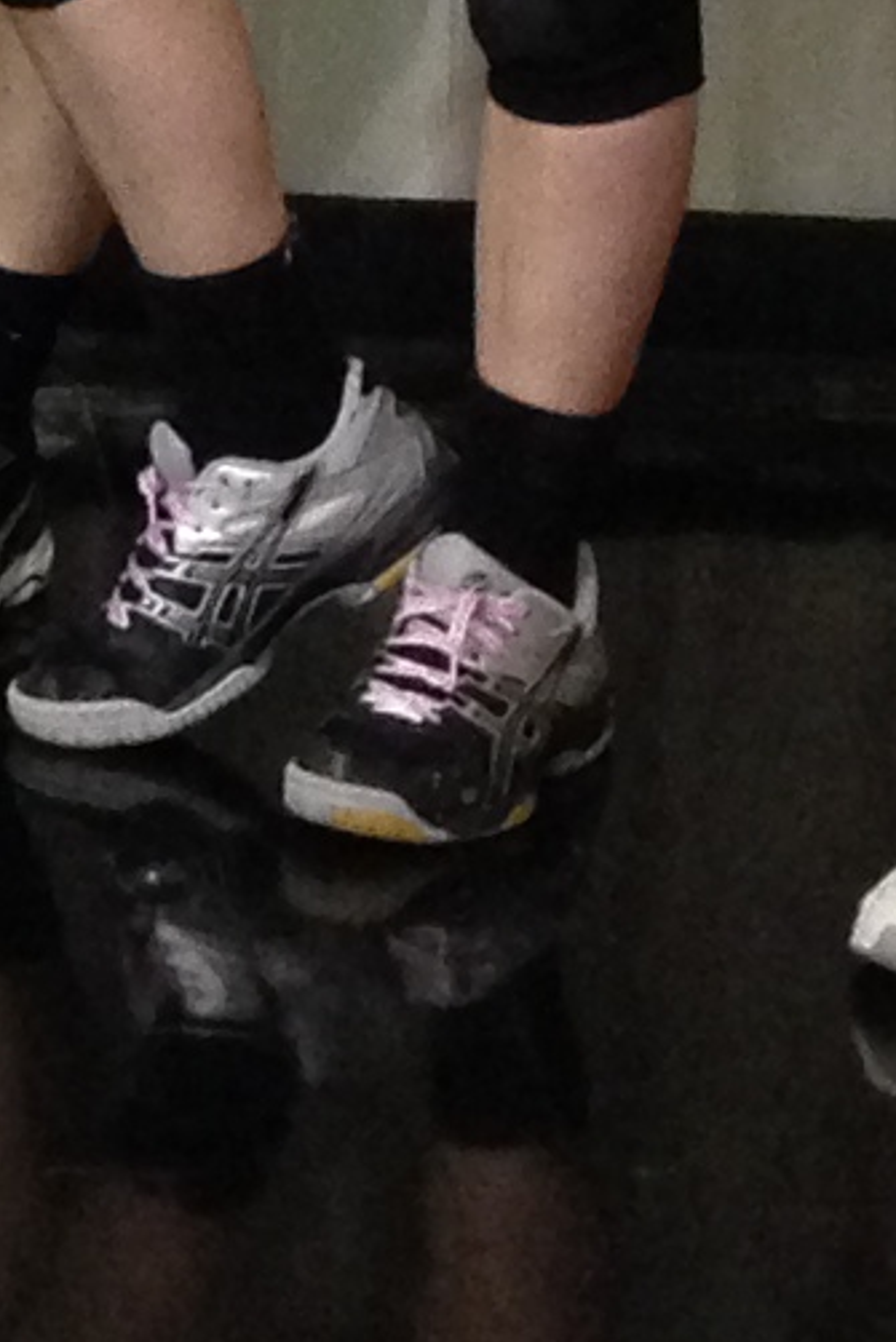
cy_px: -890
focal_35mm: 223
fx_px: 8319
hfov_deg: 6.0
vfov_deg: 8.9
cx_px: -1134
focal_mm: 4.12
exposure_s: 1/20
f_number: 2.4
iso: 250
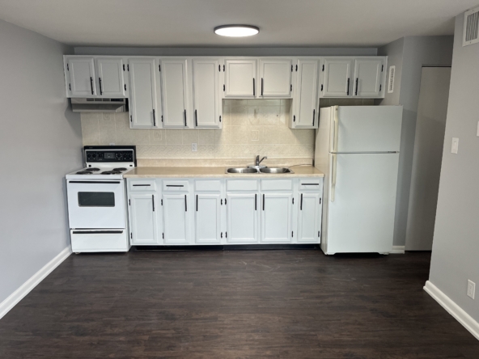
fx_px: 360
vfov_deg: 53.1
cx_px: 240
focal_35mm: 26
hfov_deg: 67.3
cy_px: 180
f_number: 1.6
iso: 80
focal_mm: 5.1
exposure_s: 1/120
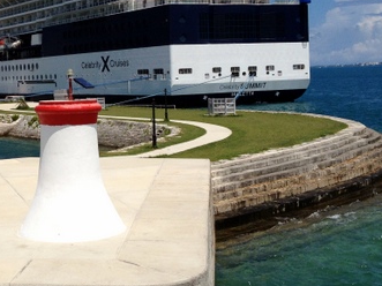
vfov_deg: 19.8
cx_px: 42
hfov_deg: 25.6
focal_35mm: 74
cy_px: 86
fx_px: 816
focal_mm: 4.28
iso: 64
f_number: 2.4
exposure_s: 1/4255
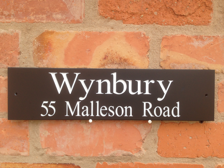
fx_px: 214
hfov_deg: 55.4
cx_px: 112
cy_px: 84
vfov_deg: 42.9
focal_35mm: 33
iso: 50
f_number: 2.4
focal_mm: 4.12
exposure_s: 1/263
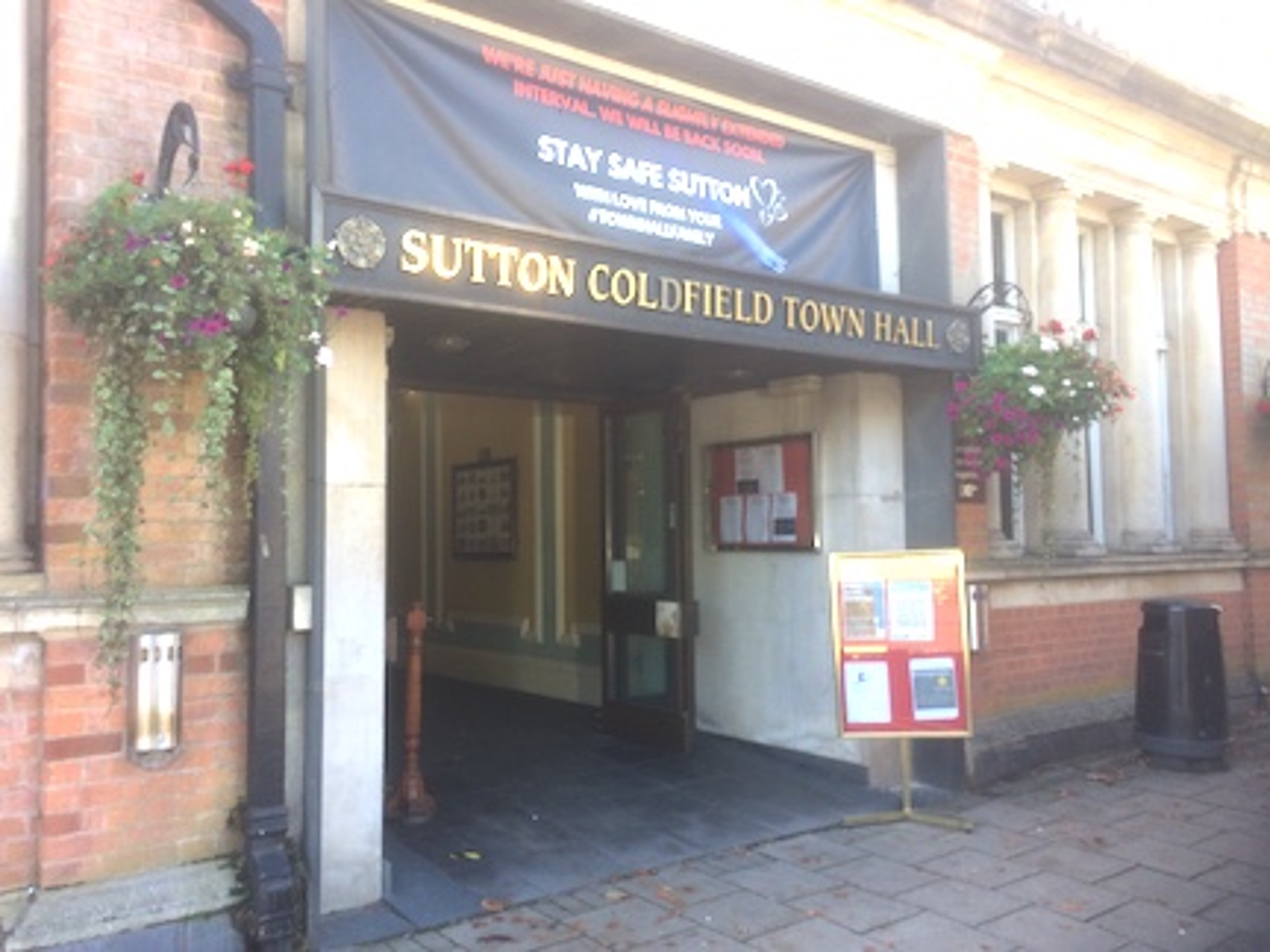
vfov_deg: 48.2
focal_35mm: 29
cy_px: 476
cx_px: 635
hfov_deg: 61.7
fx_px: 1064
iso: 32
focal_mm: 4.15
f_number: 2.2
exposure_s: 1/108
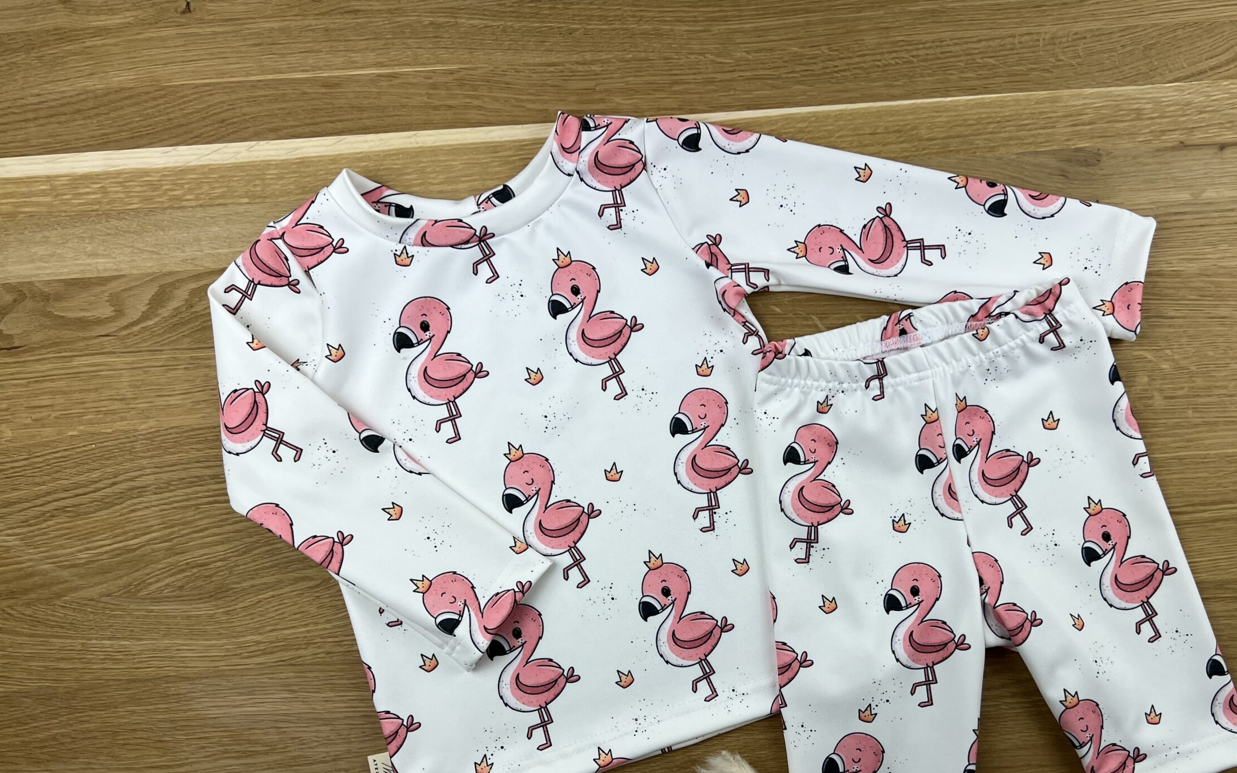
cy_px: 475
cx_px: 711
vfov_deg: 39.2
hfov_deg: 59.4
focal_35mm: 32
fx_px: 1079
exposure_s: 1/302
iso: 50
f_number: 1.5
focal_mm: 5.7
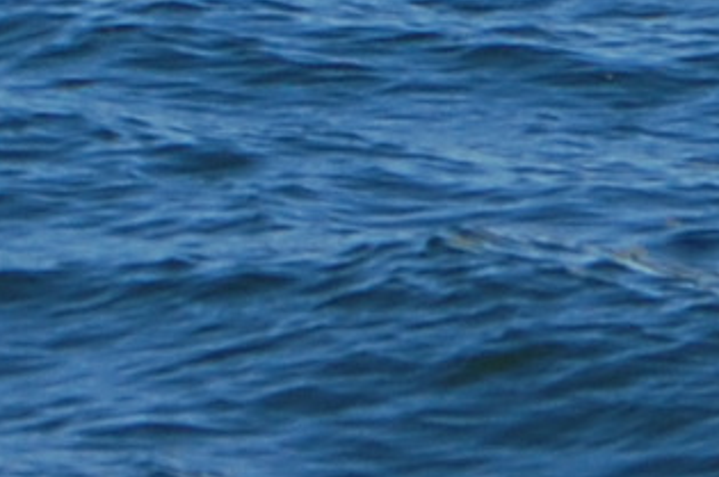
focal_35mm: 591
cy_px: -1180
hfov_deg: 3.4
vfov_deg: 2.3
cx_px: 1926
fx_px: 11777
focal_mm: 55
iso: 200
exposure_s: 1/400
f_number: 10
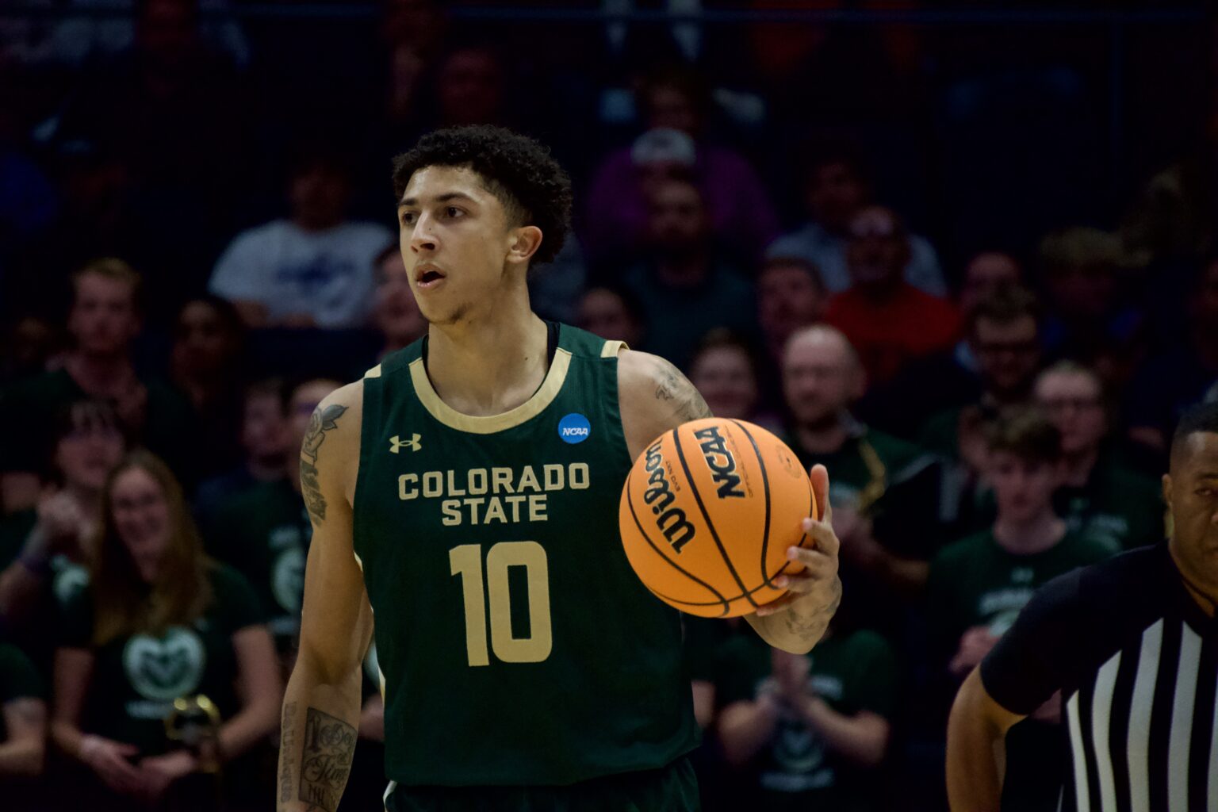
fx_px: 15224
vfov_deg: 3.1
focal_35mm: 450
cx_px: 609
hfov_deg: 4.6
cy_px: 406
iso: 3200
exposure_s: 1/800
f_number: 6.3
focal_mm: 300
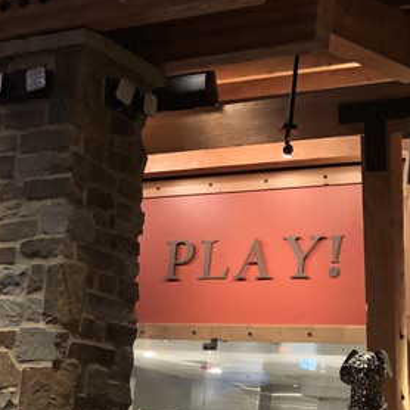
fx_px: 1219
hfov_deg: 17.8
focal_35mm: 91
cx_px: -131
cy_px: 417
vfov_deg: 18.5
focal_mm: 4
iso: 500
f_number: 1.8
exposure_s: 1/24
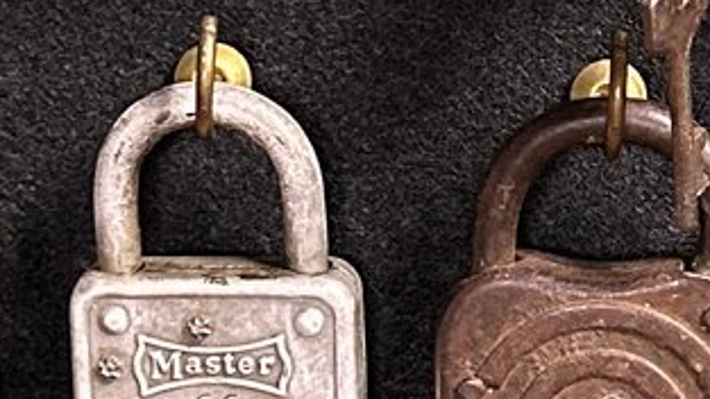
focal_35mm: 181
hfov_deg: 11.9
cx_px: 513
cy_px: 229
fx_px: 3407
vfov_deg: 6.7
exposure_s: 1/60
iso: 400
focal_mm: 5.7
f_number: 1.5
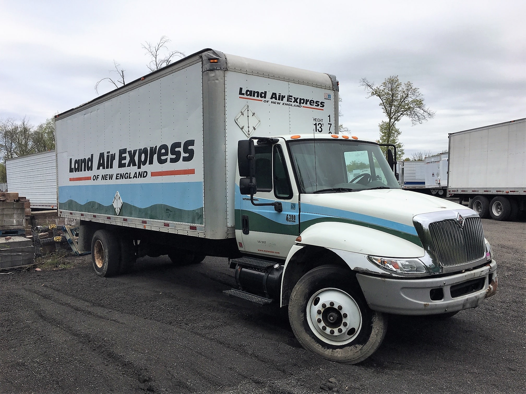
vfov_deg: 48.2
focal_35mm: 29
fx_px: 441
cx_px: 263
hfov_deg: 61.7
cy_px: 197
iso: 25
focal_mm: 4.15
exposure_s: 1/1972
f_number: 2.2
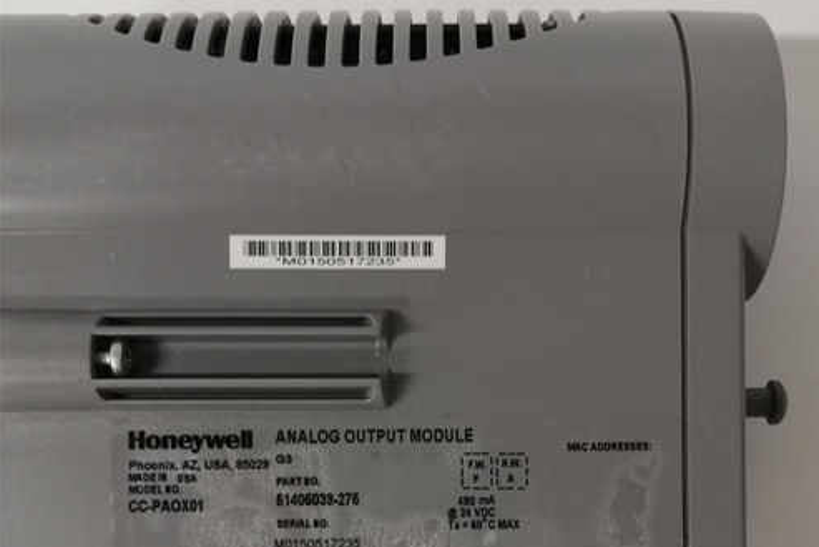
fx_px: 1024
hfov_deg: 43.6
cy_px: 447
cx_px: 414
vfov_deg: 29.1
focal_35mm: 45
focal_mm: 3.95
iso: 320
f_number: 1.8
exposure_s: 1/50
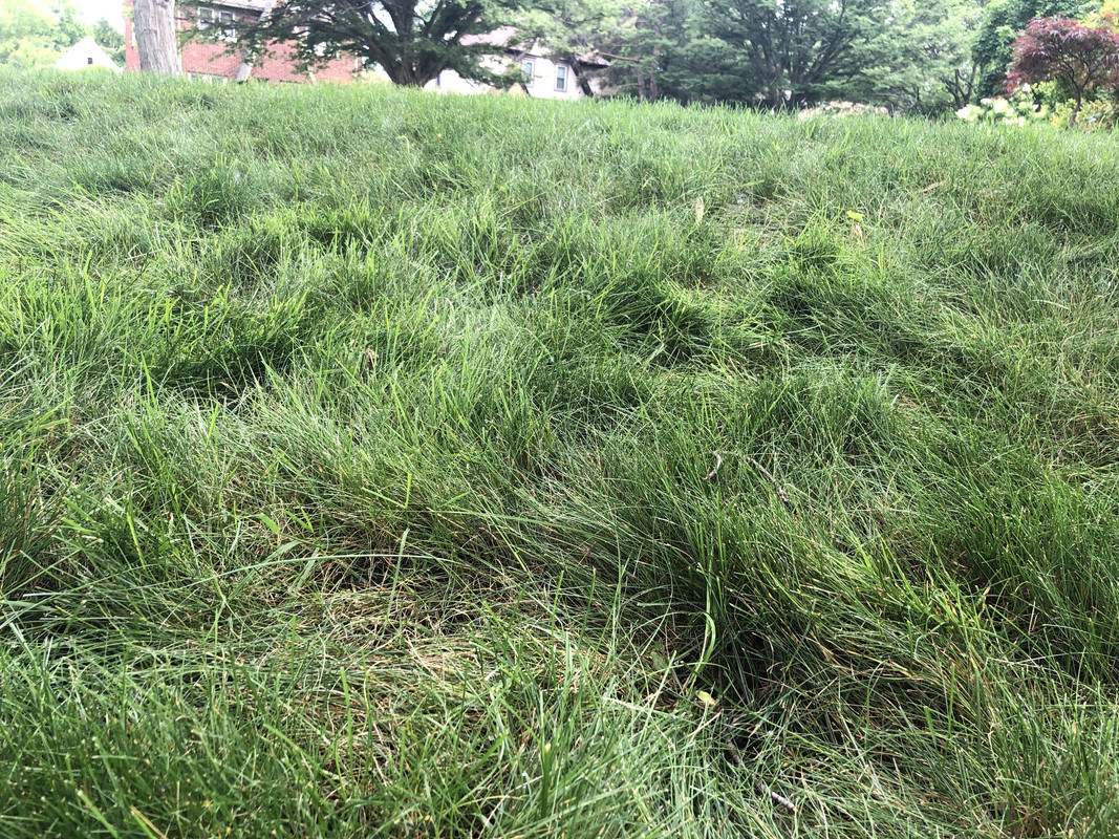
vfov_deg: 49.7
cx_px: 560
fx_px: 905
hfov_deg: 63.4
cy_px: 420
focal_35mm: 28
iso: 25
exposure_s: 1/120
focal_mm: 4
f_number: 1.8
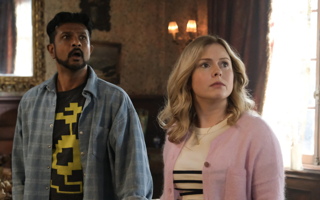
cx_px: 153
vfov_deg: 16.3
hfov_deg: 25.8
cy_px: 131
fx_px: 698
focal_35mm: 80
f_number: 2.8
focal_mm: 41.4
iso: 6400
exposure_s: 1/125
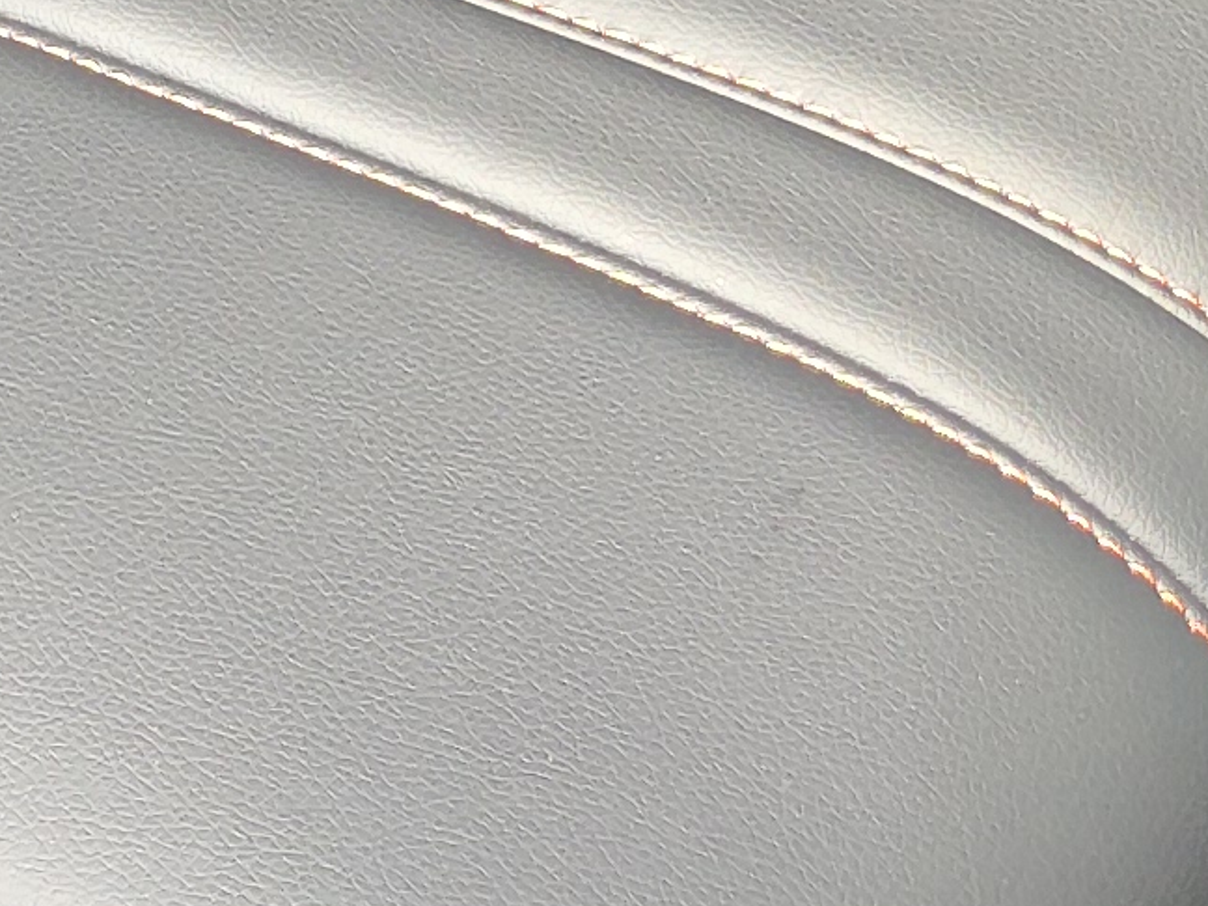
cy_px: -1370
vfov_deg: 9.2
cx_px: -617
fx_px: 4955
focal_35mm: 142
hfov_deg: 13.1
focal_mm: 6.3
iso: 100
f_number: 1.7
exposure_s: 1/180
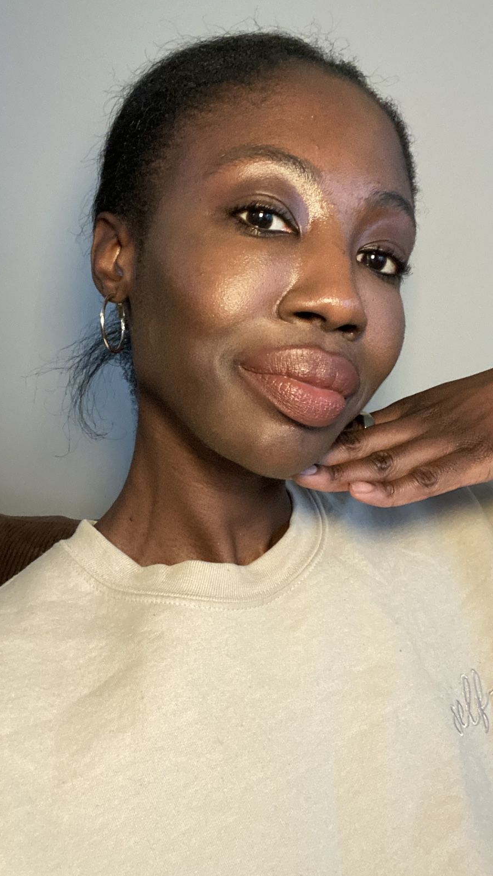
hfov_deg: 35.6
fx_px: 767
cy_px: 442
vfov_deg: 59.5
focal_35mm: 33
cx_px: 214
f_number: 2.2
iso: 640
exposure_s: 1/30
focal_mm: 2.71
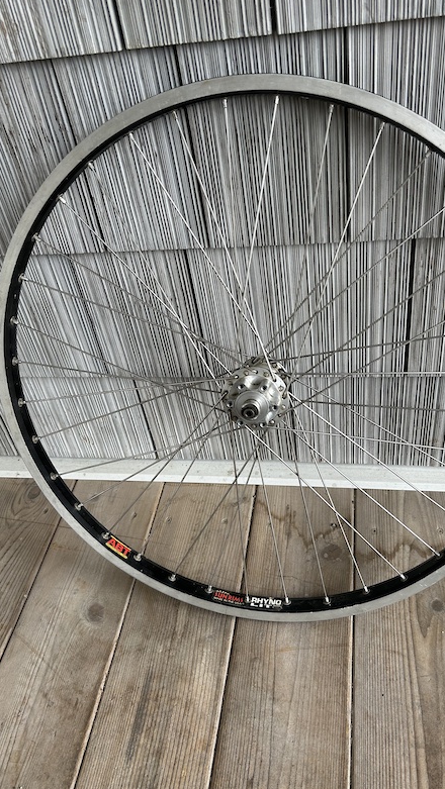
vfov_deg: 66.0
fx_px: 608
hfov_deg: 40.2
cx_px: 249
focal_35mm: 29
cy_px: 394
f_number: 1.5
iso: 40
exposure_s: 1/179
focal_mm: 5.7
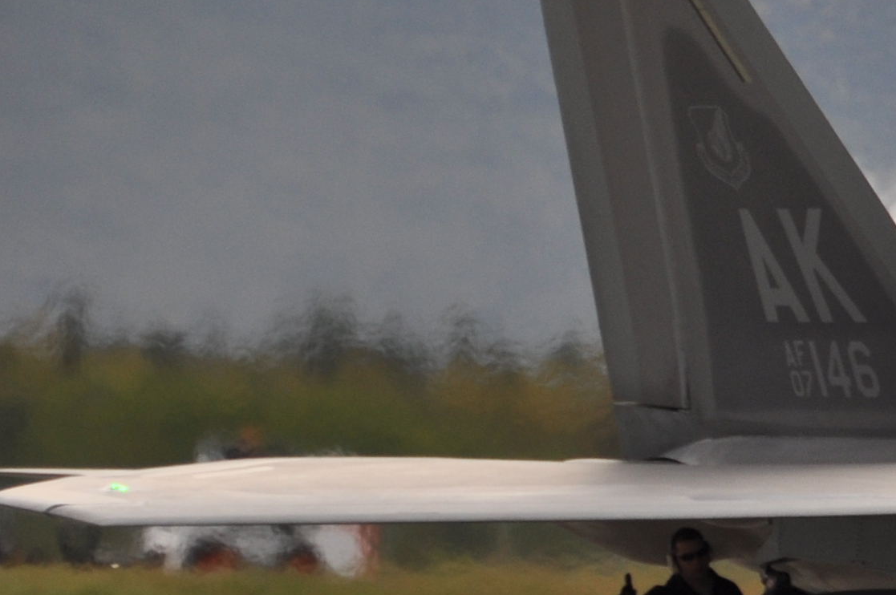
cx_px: 1642
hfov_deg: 3.0
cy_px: 471
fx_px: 17178
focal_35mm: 691
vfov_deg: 2.0
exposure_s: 1/1000
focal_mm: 120
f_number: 5.6
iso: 200
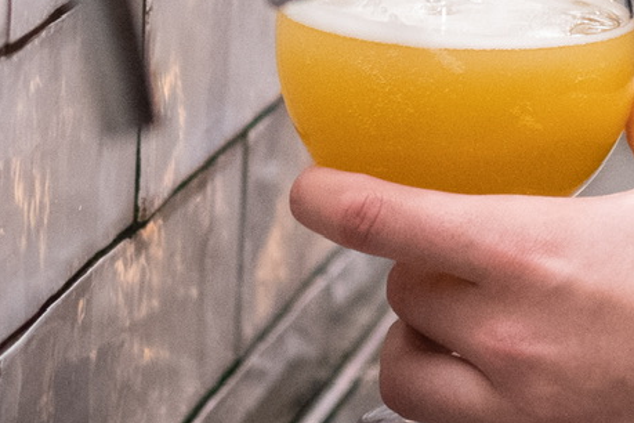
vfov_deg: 5.1
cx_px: 526
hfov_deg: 7.8
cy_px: -381
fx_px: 4640
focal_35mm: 264
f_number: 2
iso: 2000
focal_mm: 35
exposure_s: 1/800
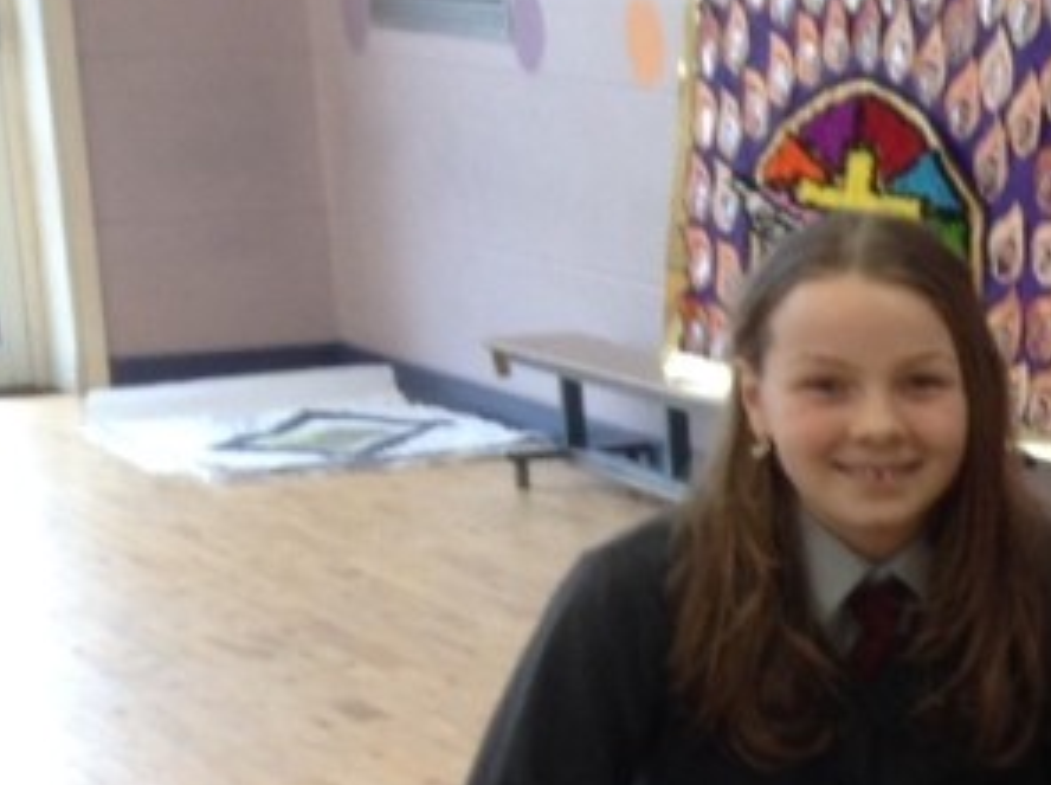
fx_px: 3456
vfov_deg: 12.8
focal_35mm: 114
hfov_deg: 15.4
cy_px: 733
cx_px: 1747
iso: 32
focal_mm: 3.3
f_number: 2.4
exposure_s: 1/24
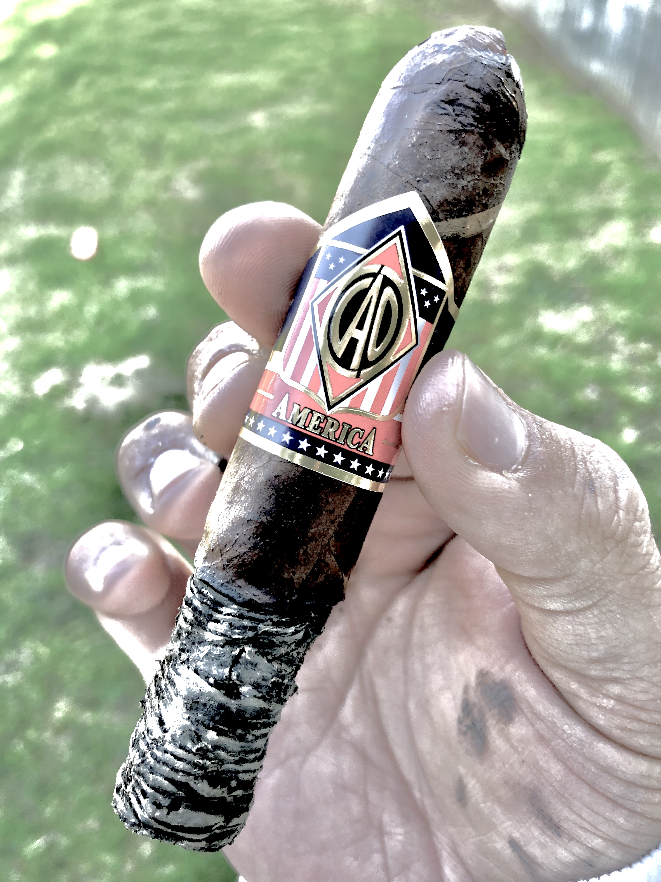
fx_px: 713
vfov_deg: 63.4
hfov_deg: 49.7
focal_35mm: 28
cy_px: 441
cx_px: 330
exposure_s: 1/120
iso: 50
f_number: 1.8
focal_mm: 3.99
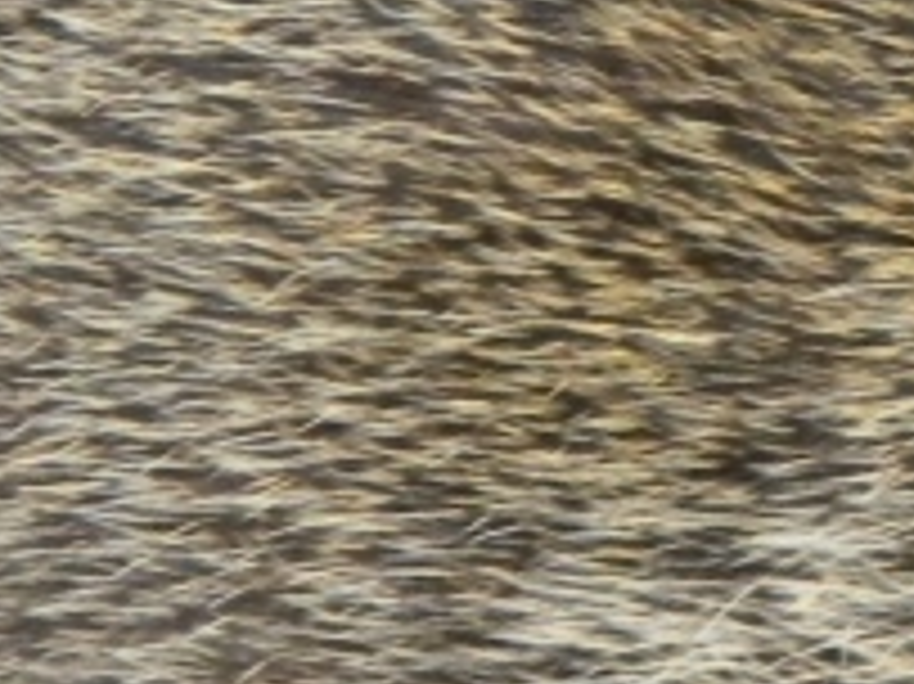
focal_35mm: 2088
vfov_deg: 0.7
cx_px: 2053
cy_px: 482
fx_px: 55099
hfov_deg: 0.9
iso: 342
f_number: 5.4
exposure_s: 1/59.6
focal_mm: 75
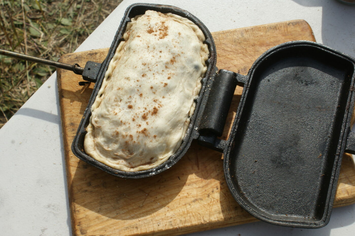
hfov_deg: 33.4
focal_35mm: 60
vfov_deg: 22.6
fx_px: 591
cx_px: 178
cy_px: 118
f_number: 13
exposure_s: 1/125
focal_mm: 40
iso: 100
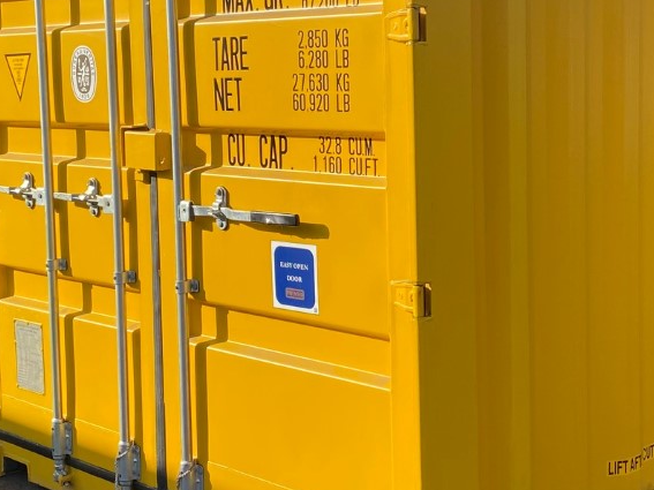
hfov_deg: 29.4
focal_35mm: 66
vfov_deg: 22.2
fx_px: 1247
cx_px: 376
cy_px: 180
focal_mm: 4.25
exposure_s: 1/1812
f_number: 1.8
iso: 32
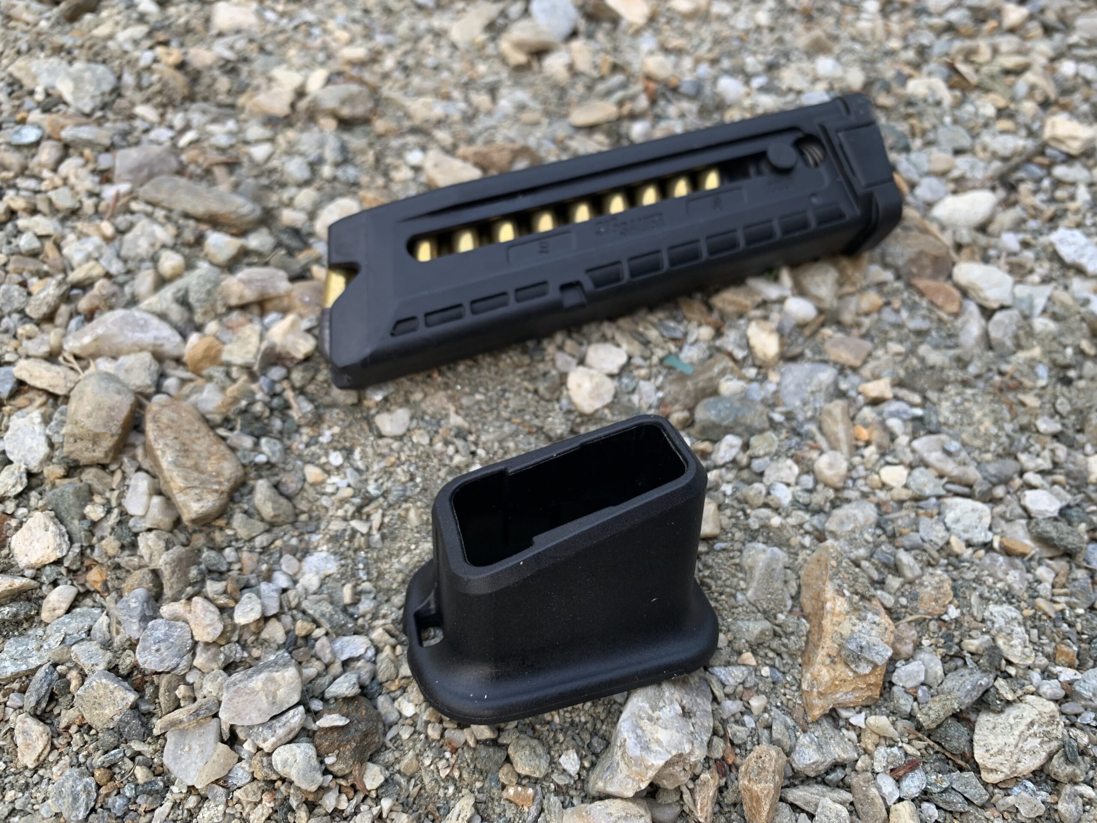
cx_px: 548
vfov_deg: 53.1
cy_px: 412
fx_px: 824
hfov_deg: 67.3
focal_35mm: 26
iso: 64
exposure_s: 1/122
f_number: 1.8
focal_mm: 4.25
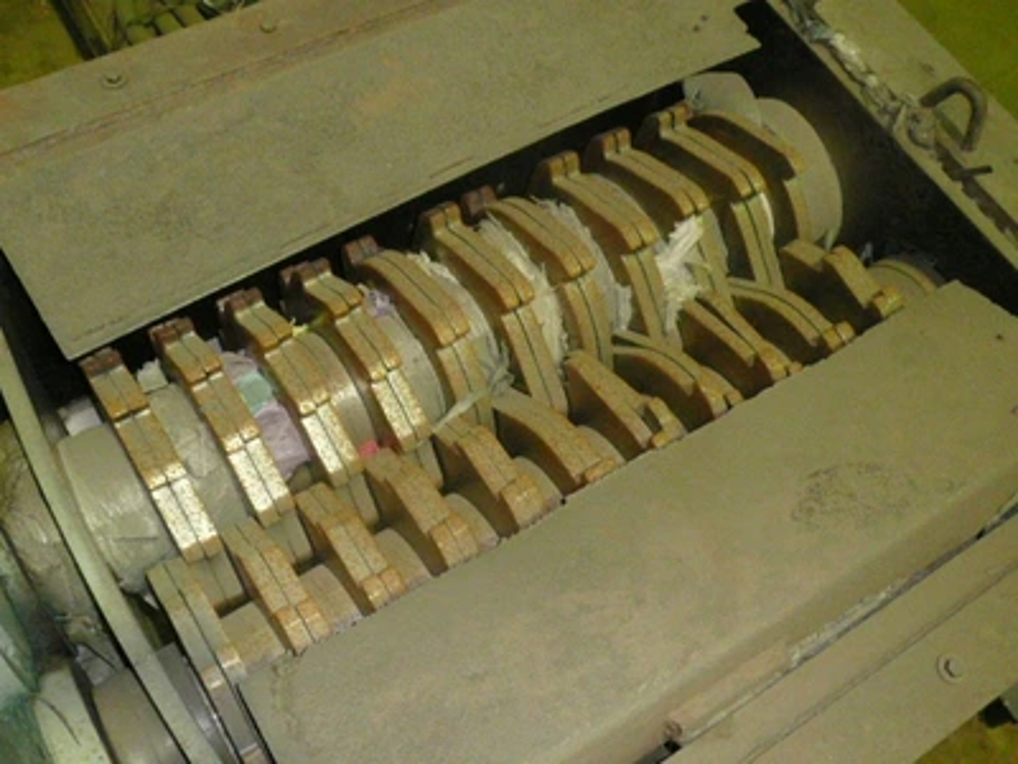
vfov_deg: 39.7
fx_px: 1059
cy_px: 382
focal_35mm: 36
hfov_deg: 51.4
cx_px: 509
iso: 400
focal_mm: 4.6
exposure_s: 1/30
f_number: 3.3
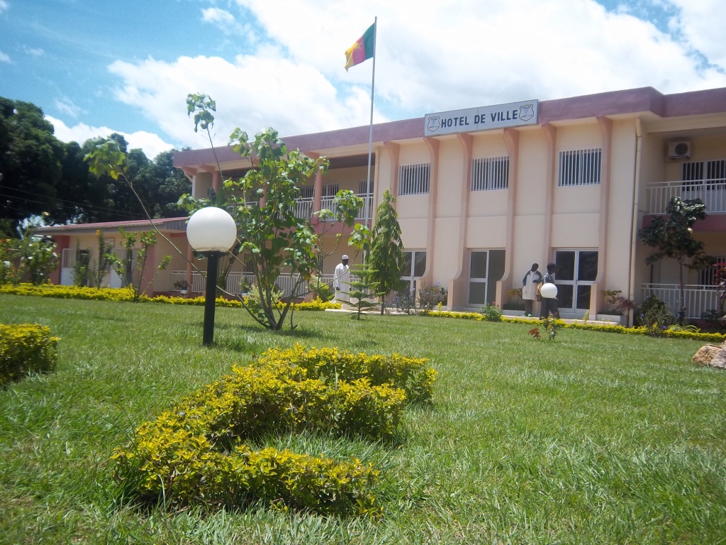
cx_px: 363
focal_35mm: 35
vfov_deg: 40.7
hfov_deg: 52.6
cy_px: 272
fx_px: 734
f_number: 8.67
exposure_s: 1/125
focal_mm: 6.17
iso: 64
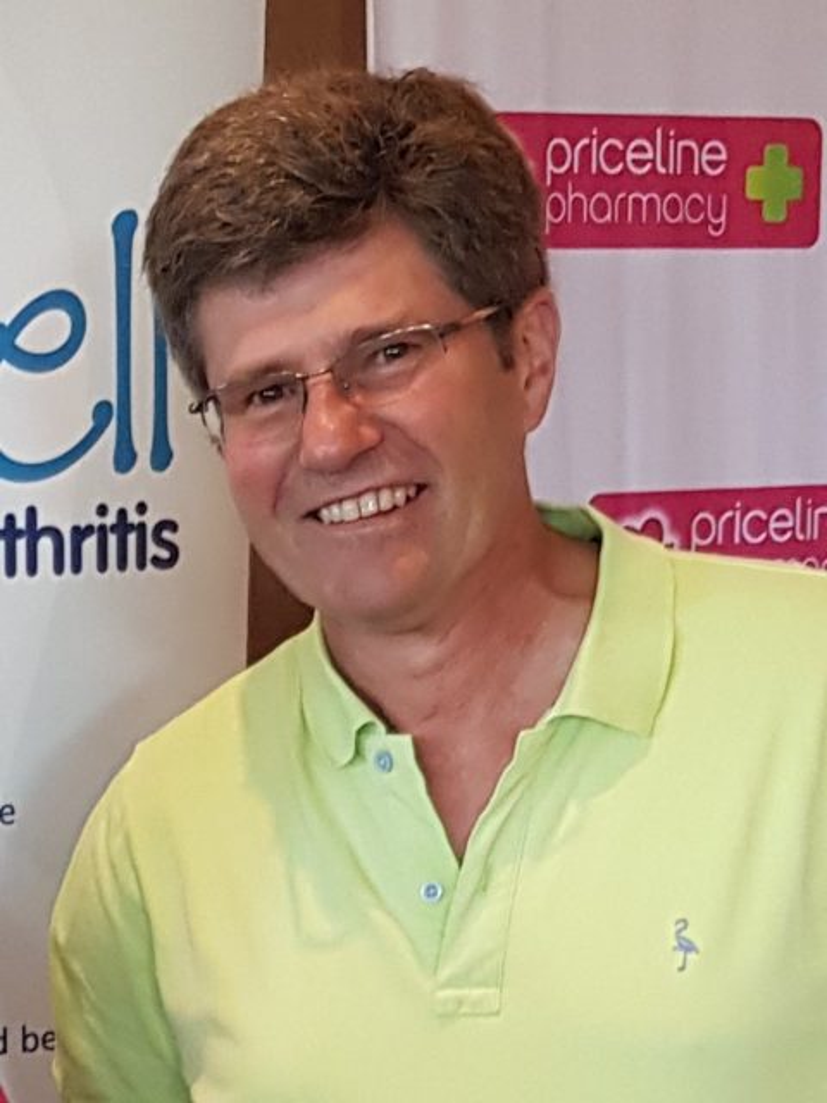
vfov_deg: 67.3
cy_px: 552
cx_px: 414
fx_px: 828
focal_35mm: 26
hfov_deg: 53.1
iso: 250
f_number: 1.7
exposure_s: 1/33
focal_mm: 4.2
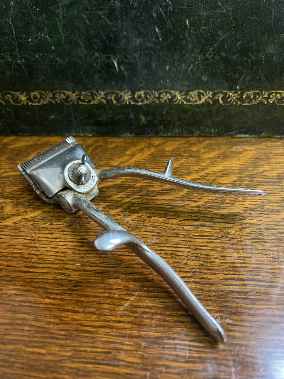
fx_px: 284
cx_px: 142
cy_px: 190
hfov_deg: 53.1
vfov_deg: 67.3
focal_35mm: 26
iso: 500
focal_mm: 5.7
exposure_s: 1/33
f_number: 1.5
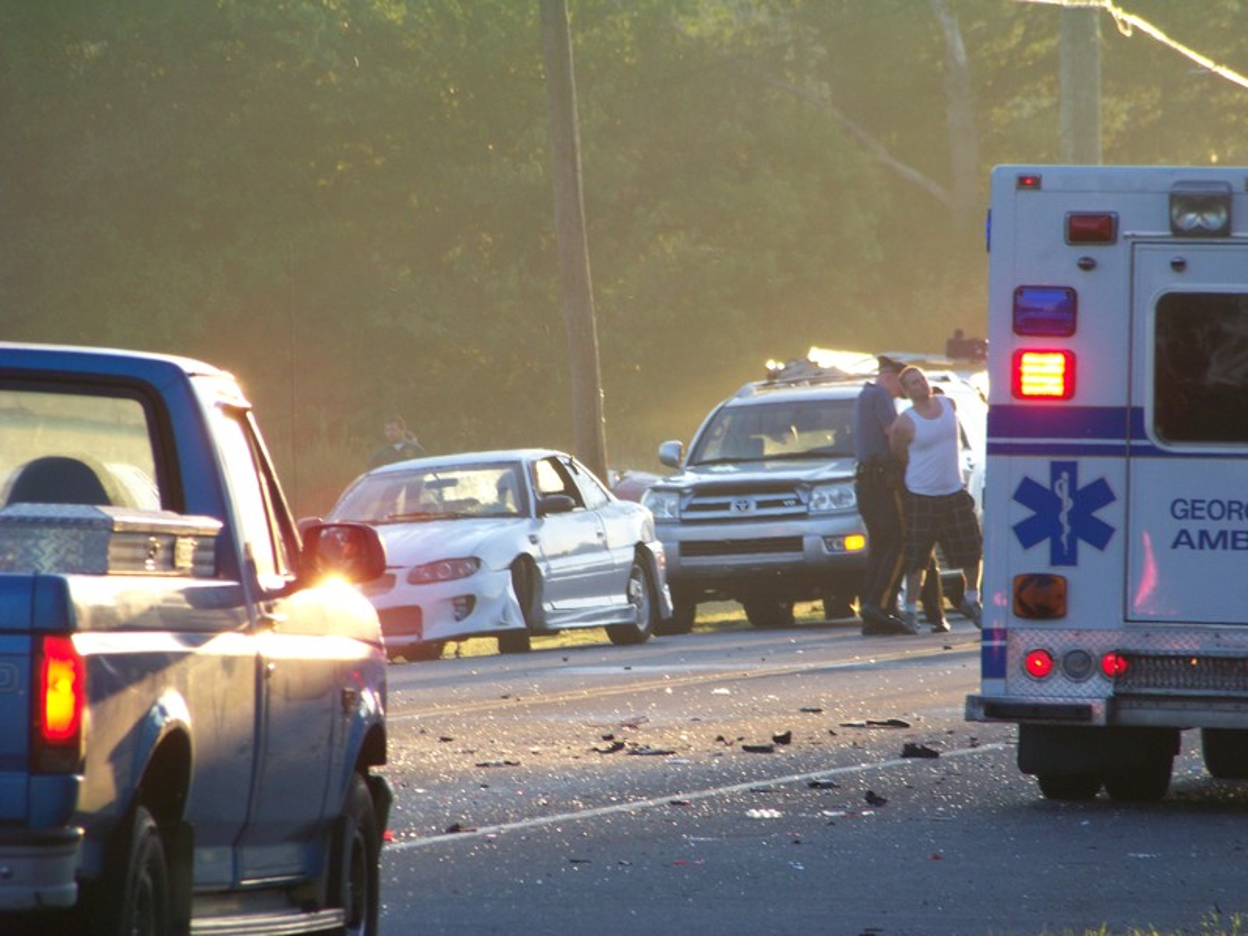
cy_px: 468
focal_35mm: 432
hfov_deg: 4.6
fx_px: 15575
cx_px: 624
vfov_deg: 3.4
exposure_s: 1/100
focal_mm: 70.2
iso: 93
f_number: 4.8
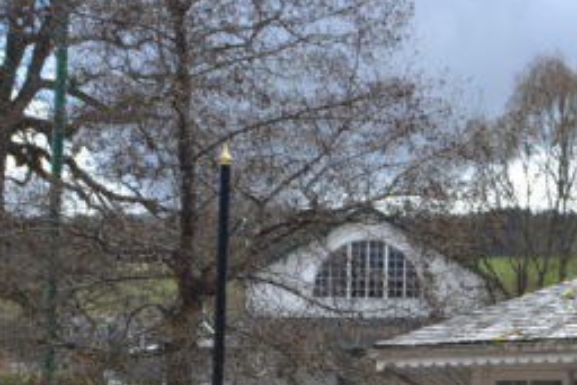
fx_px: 1443
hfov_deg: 21.7
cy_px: 308
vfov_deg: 15.1
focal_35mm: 90
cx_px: 595
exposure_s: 1/250
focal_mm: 20
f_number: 8
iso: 100
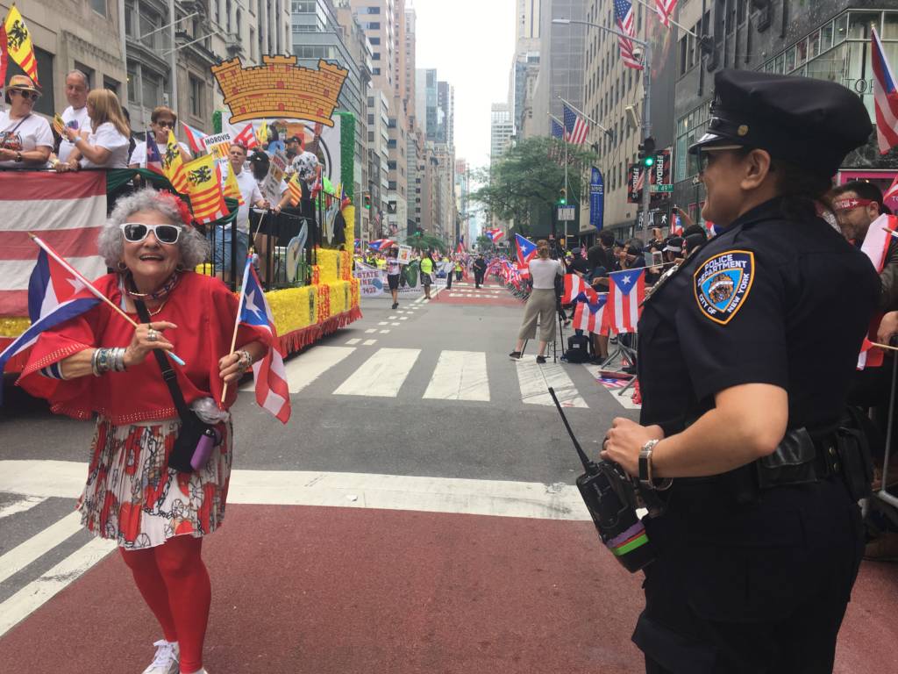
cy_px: 337
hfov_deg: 61.7
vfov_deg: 48.2
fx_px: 752
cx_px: 449
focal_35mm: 29
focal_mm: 4.15
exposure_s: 1/284
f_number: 2.2
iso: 25
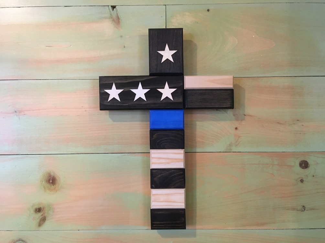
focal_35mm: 29
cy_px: 122
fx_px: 272
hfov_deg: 61.7
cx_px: 162
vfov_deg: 48.2
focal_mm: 4.15
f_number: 2.2
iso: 200
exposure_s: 1/17
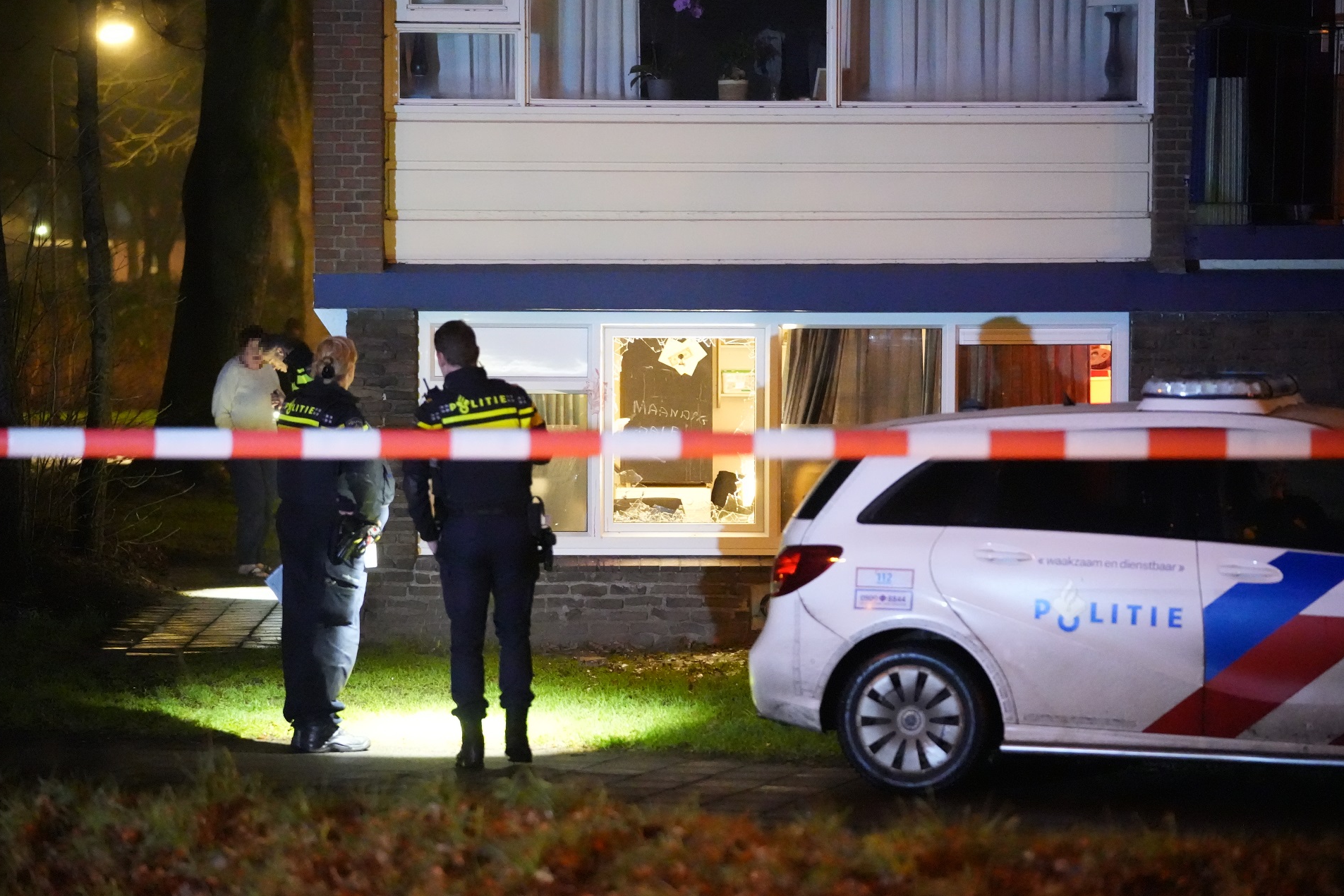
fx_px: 4741
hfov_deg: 16.1
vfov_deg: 10.8
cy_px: 449
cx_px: 668
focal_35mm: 127
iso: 32000
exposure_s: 1/30
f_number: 2.8
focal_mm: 126
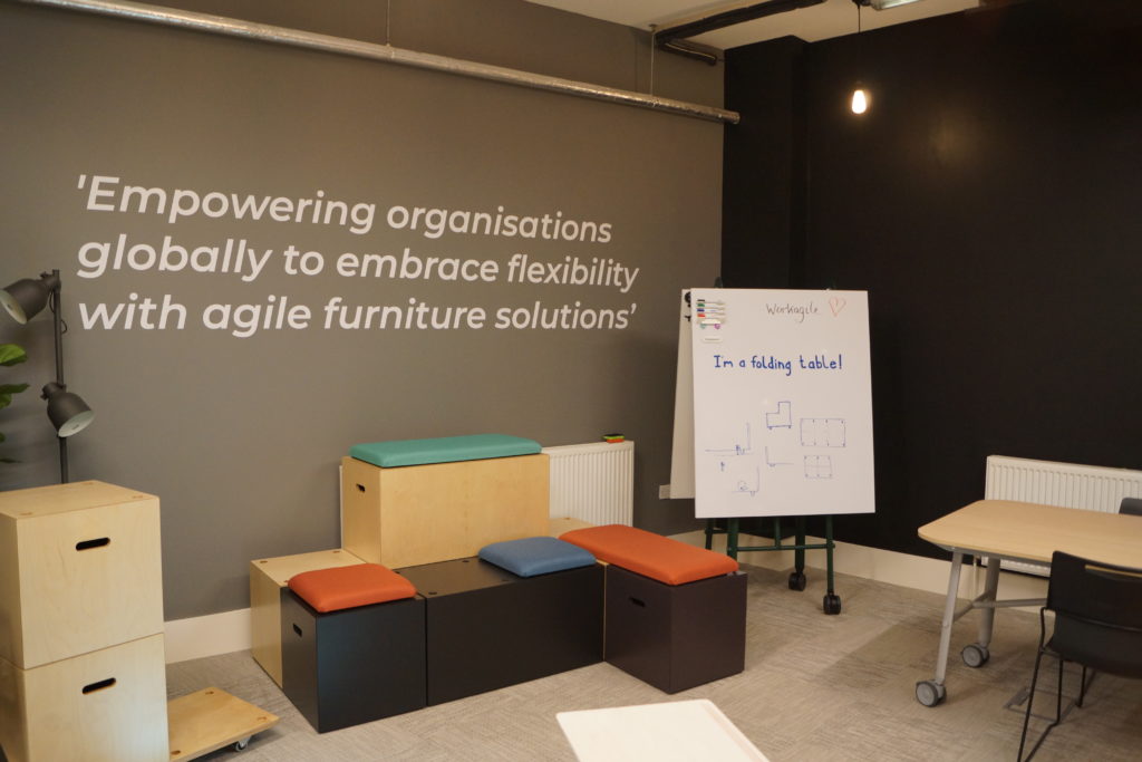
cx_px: 571
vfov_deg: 47.9
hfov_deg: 67.4
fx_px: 857
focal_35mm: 27
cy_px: 381
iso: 800
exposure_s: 1/60
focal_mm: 18
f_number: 4
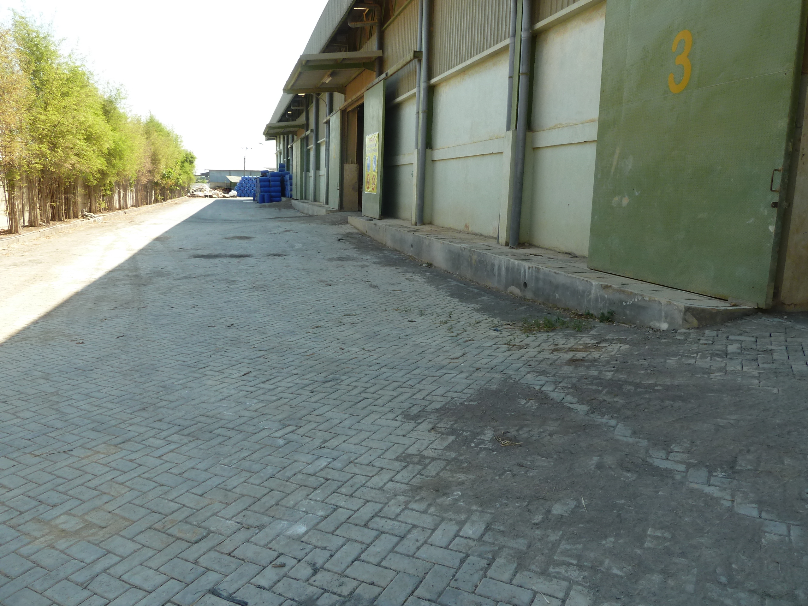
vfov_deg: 54.9
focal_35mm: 25
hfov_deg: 69.4
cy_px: 303
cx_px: 404
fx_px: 584
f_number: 4
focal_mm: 4.1
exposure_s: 1/200
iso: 80
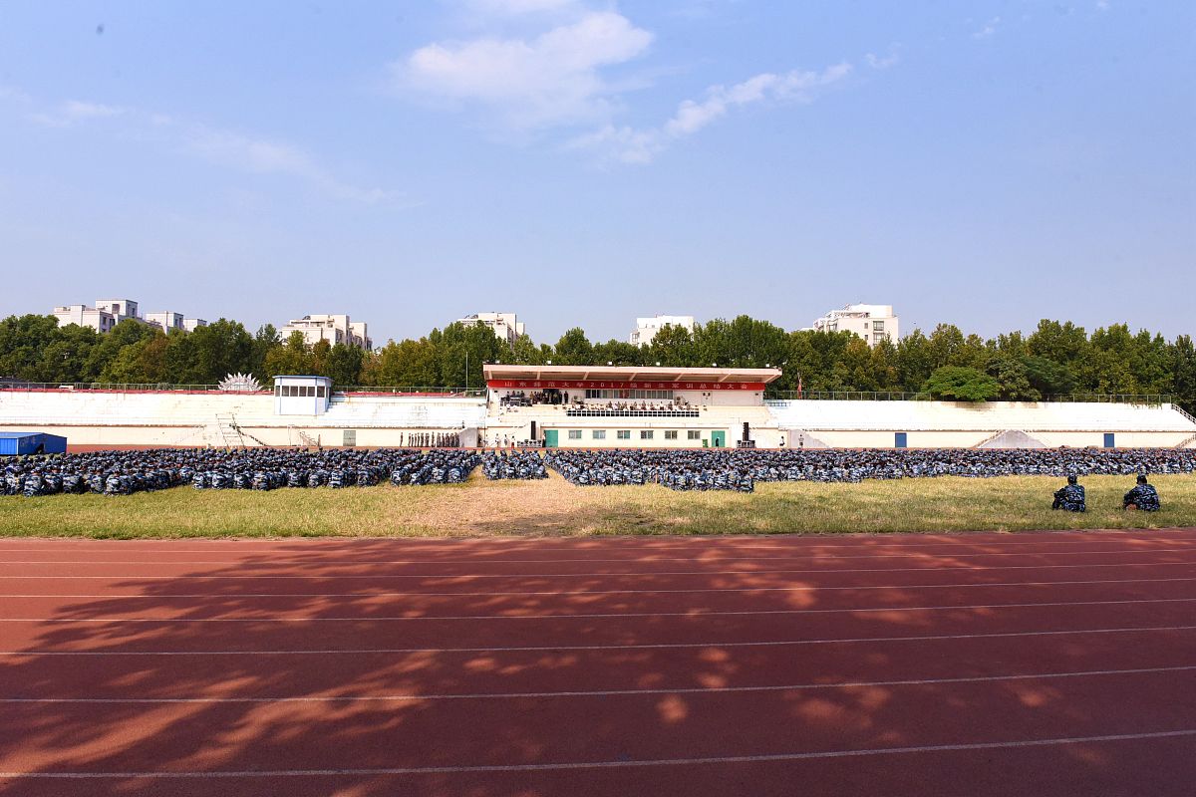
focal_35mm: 24
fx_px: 797
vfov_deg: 53.1
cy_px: 398
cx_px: 598
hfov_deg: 73.7
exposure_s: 1/4000
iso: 3200
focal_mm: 24
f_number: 10
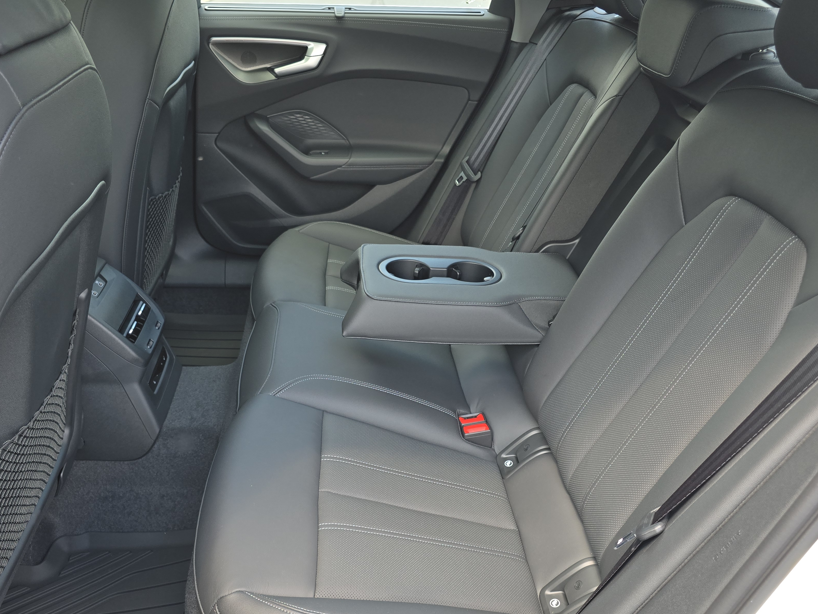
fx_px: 685
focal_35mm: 29
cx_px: 402
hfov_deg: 61.7
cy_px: 378
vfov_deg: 47.8
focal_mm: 6.3
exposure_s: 1/180
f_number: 1.7
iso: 64
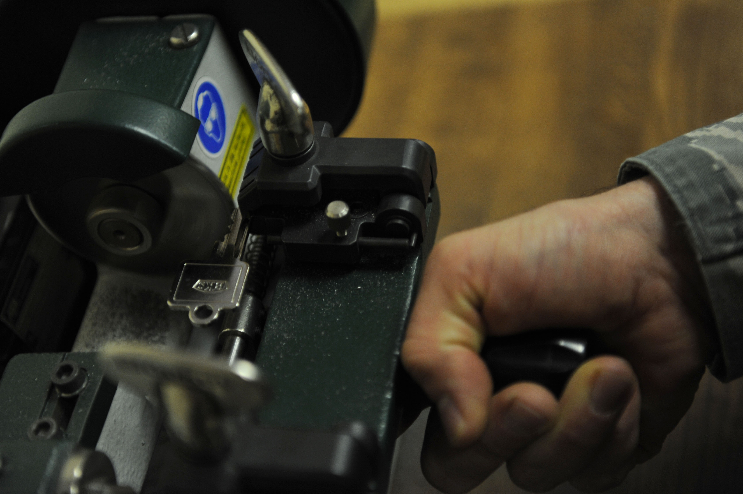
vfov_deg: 19.4
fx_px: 1444
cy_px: 247
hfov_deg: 28.9
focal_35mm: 70
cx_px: 372
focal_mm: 70
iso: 1250
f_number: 2.8
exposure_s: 1/80
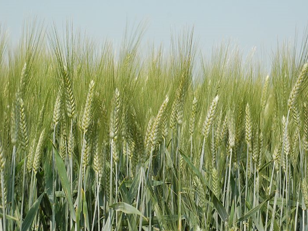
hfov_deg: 20.0
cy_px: 115
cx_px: 169
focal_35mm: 98
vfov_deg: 15.1
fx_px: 872
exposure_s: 1/500
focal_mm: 60
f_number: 5.6
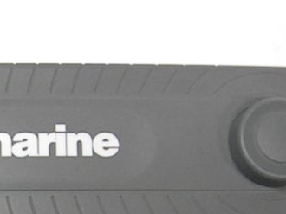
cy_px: 271
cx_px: -2
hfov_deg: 21.7
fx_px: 718
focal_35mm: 87
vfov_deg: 16.1
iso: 720
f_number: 3.5
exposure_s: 1/326
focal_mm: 5
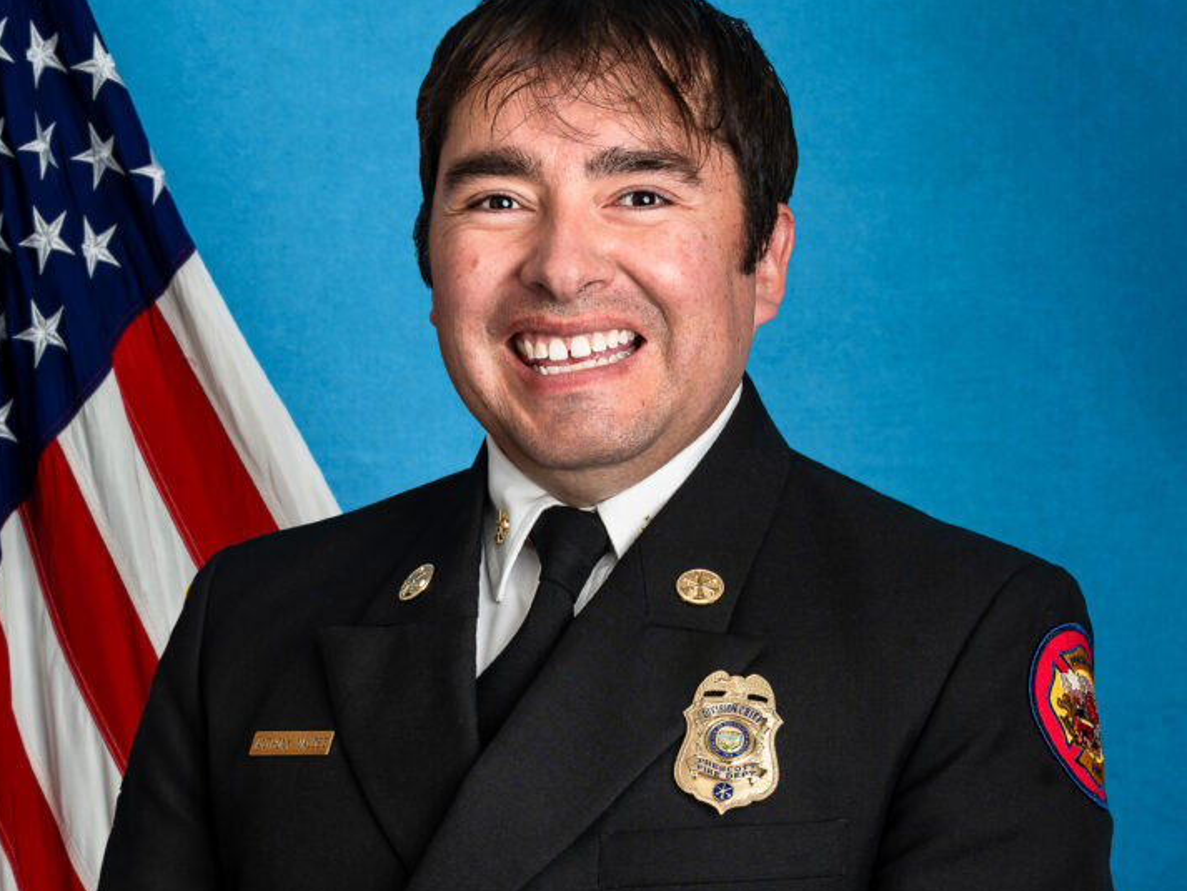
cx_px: 576
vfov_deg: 10.3
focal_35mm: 143
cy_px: 769
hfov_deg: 13.8
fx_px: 4904
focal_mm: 92
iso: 50
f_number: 7.1
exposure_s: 1/160
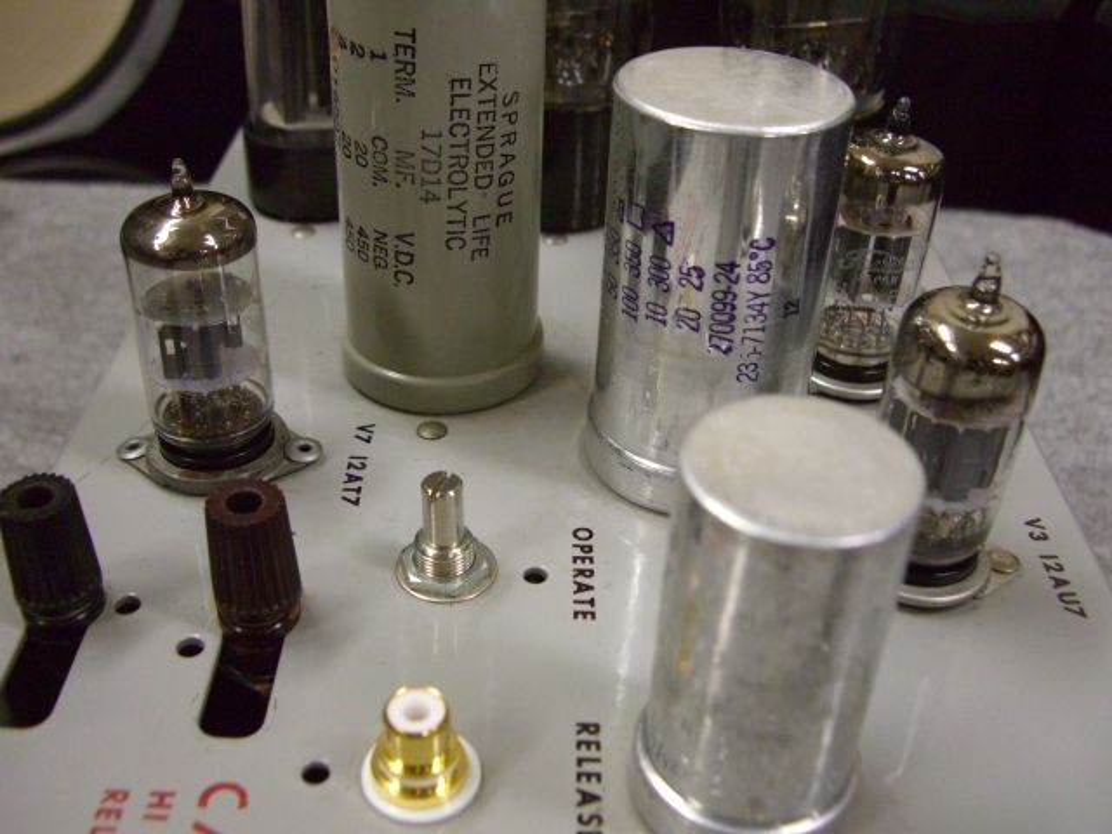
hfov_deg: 49.0
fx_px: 1221
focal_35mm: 38
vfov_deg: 37.7
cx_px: 556
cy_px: 417
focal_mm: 7.9
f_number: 2.8
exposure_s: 1/80
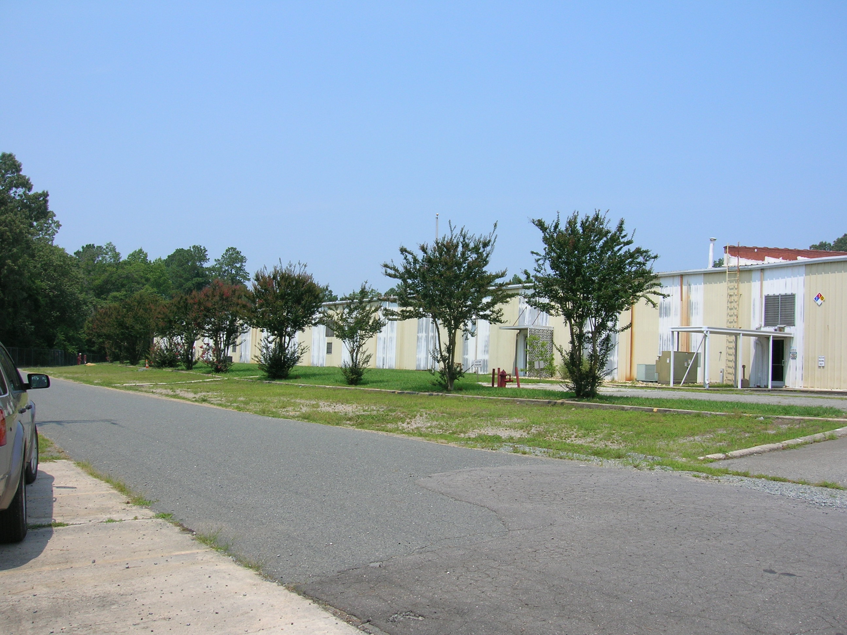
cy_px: 318
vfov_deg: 41.8
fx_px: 832
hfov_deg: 54.0
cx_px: 424
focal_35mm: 34
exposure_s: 1/406
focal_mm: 5.7
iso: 50
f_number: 4.9
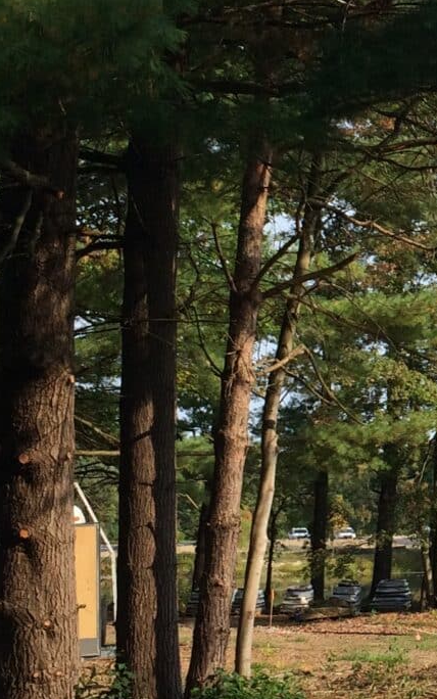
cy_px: 317
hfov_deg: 13.2
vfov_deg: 22.5
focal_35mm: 92
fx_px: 1752
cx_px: 714
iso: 32
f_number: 2.2
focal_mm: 4.15
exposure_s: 1/1080
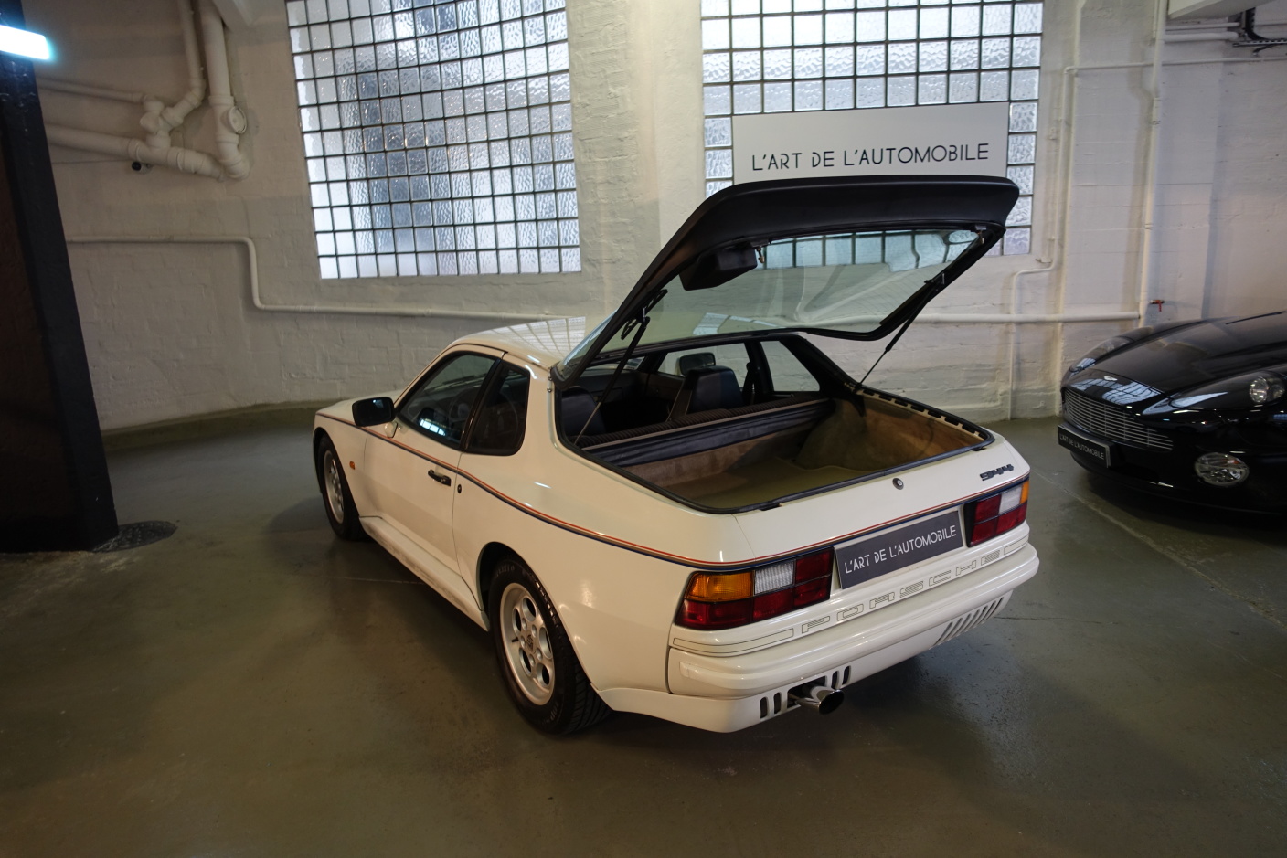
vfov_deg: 53.1
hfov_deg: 73.7
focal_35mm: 24
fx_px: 858
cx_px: 644
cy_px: 429
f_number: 1.8
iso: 250
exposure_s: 1/30
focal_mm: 8.8
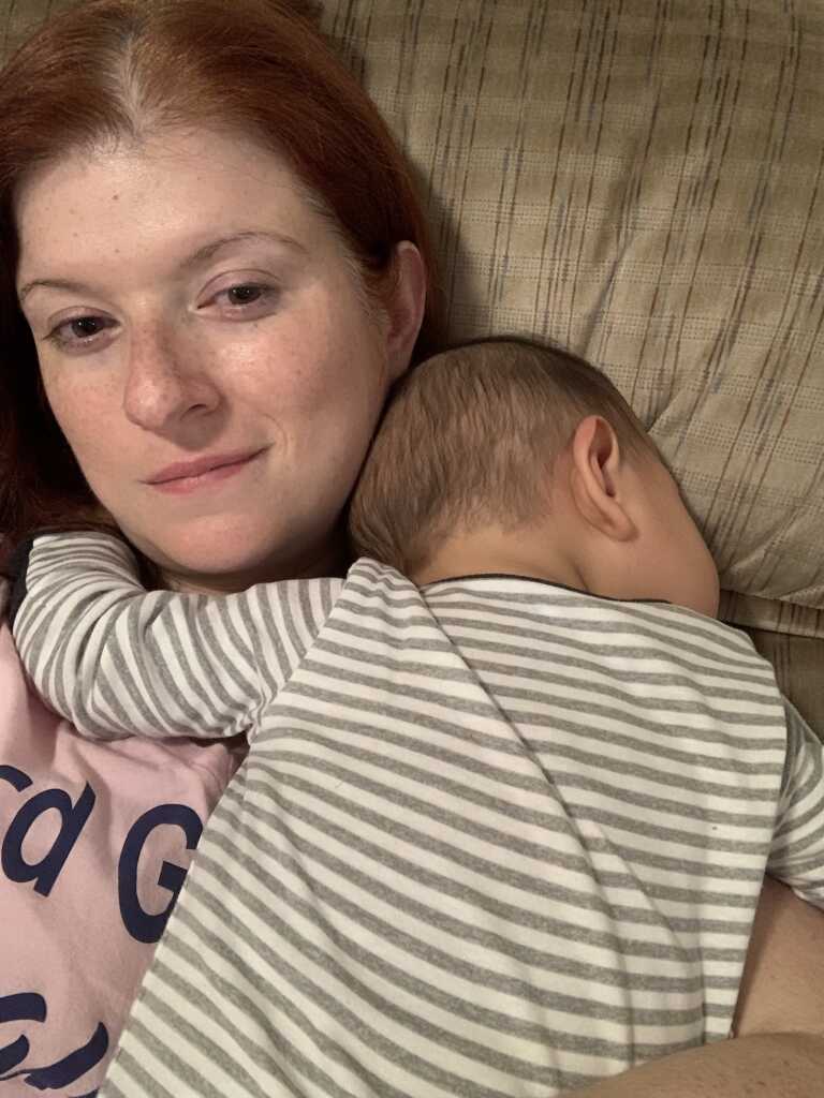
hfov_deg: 44.2
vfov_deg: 56.8
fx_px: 1016
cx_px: 412
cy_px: 549
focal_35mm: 32
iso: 320
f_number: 2.2
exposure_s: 1/25
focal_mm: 2.87
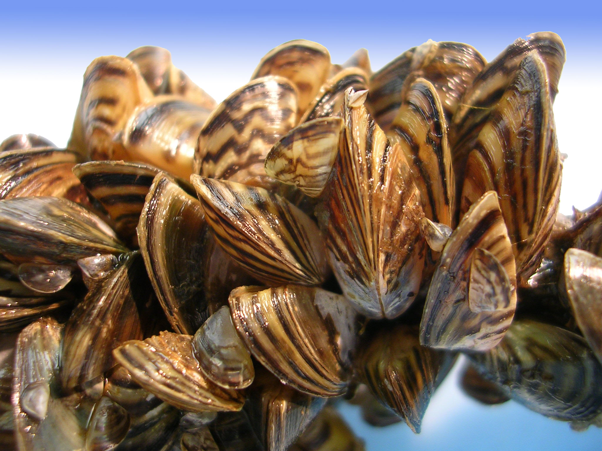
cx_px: 301
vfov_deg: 37.7
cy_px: 226
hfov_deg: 49.0
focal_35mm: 38
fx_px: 661
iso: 50
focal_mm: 5.8
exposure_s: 1/12.4
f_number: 2.8
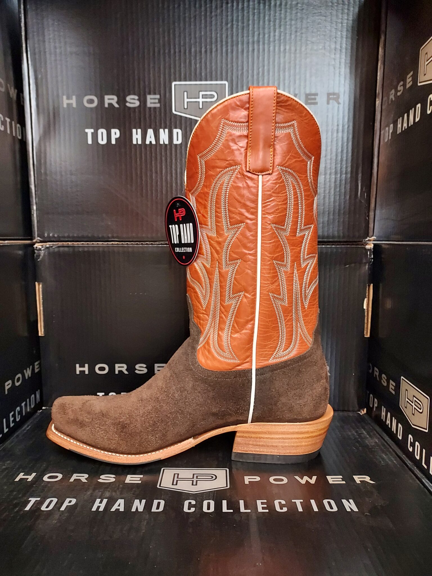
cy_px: 288
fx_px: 399
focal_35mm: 24
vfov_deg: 71.6
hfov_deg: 56.8
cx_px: 216
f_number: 1.8
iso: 500
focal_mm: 4.6
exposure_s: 1/30
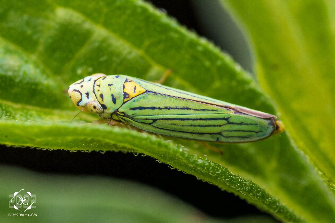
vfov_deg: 13.0
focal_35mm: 105
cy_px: 112
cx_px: 168
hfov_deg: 19.5
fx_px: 977
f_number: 14
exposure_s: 1/200
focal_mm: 105
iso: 200
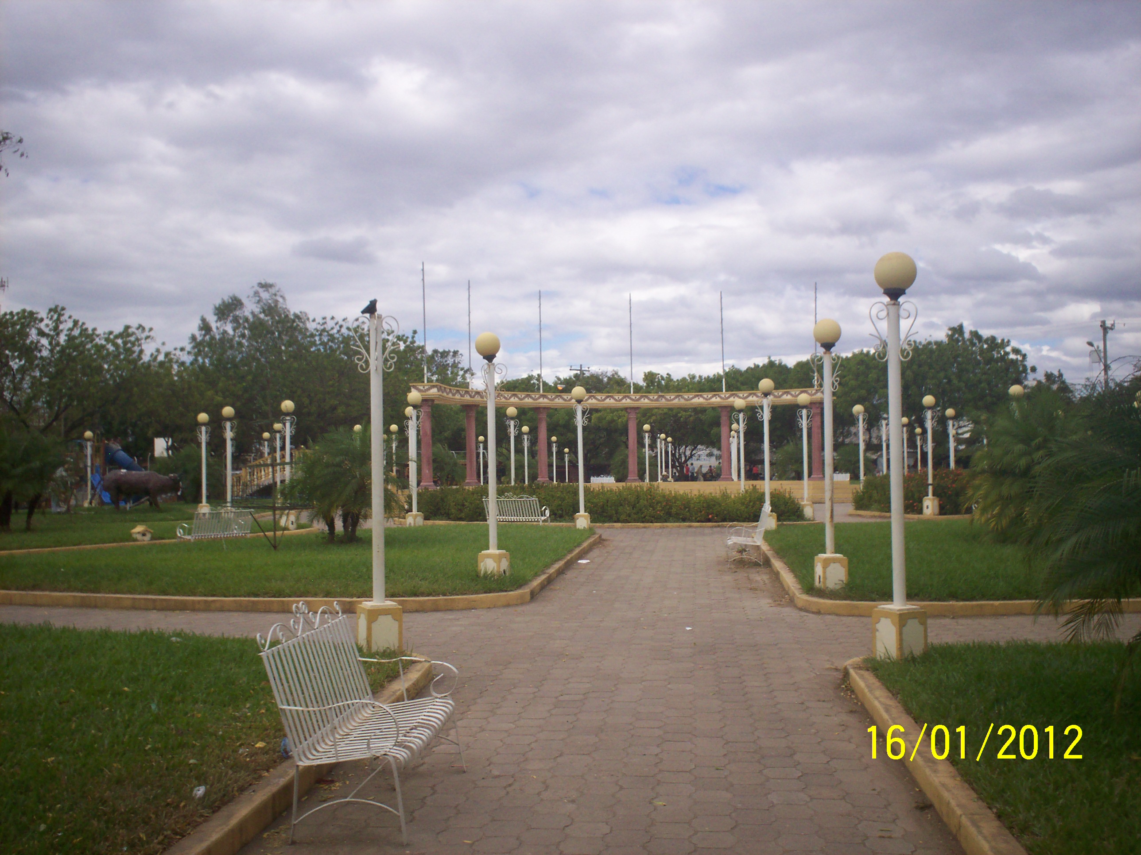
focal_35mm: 36
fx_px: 1187
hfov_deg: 51.4
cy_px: 428
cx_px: 570
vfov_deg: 39.7
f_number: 4.5
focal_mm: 6
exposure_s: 1/736
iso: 100
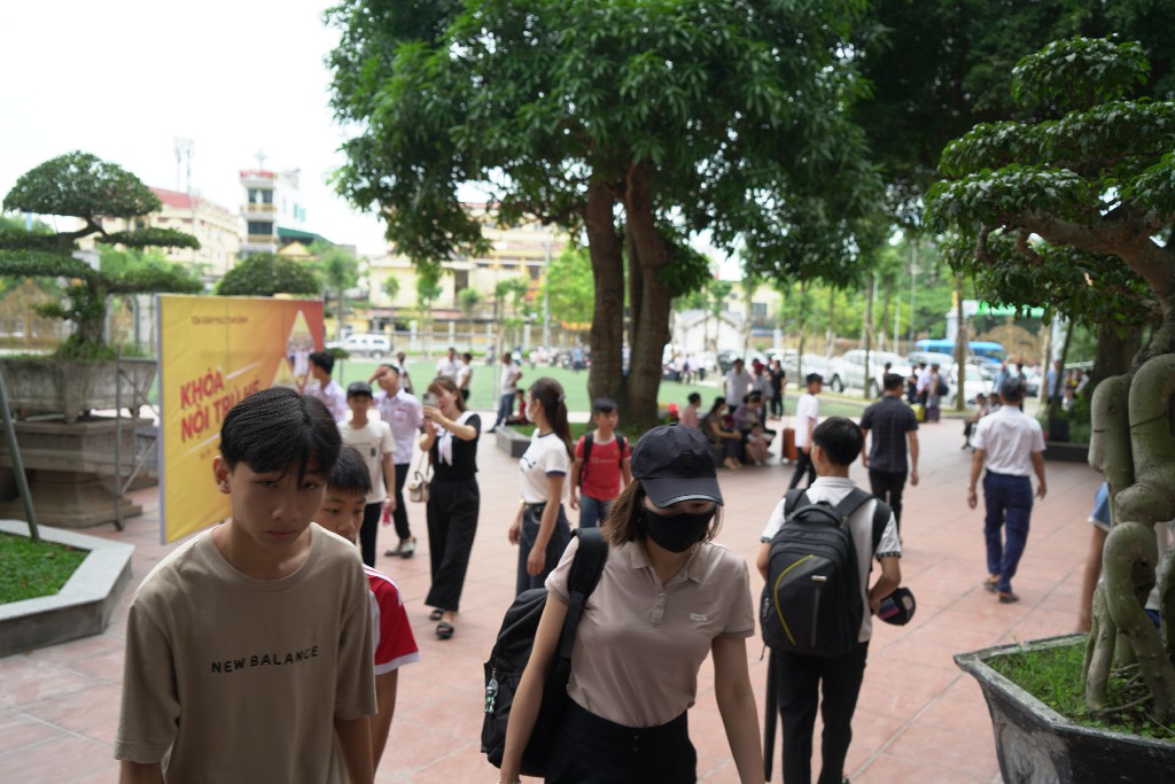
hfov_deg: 58.7
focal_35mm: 32
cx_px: 588
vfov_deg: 41.1
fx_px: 1045
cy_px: 392
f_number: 4
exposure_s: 1/100
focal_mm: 32
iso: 100
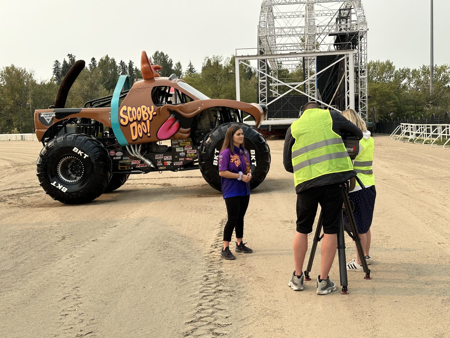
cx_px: 225
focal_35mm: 48
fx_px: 624
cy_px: 169
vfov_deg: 30.3
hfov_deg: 39.7
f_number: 1.78
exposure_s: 1/1848
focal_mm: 6.86
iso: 64
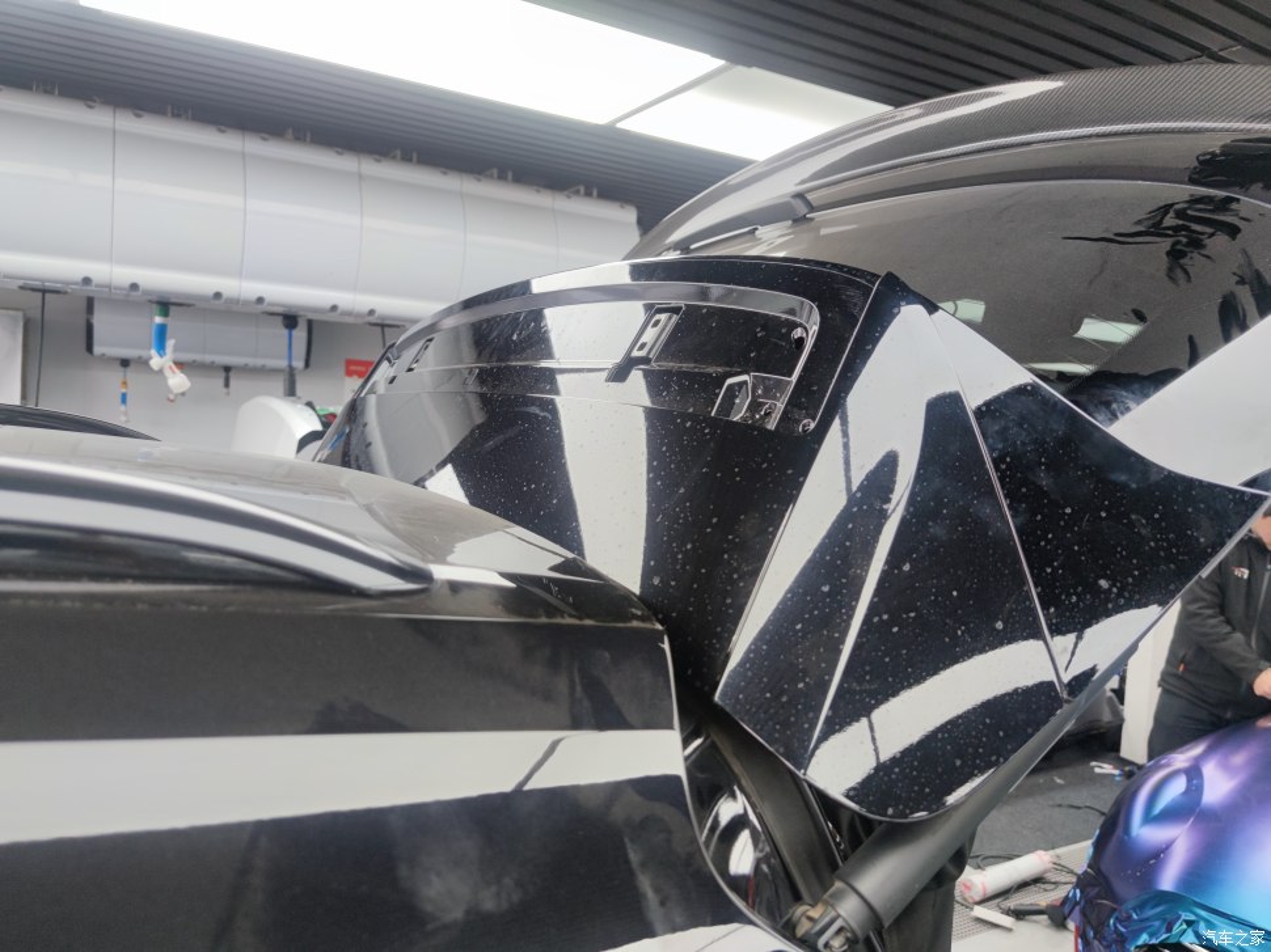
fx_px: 881
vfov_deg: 56.8
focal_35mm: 24
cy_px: 476
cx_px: 636
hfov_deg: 71.6
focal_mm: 6.72
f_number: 1.69
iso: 50
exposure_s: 1/138
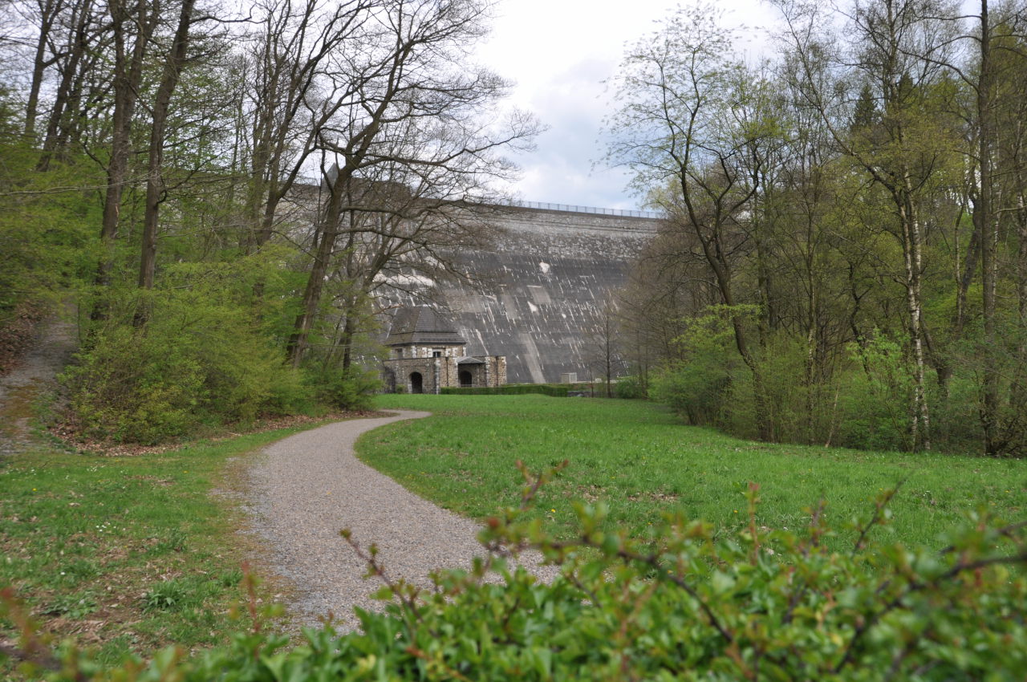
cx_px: 514
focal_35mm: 33
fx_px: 940
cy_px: 341
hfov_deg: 57.3
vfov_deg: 39.9
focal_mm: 22
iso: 200
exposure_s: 1/200
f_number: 7.1
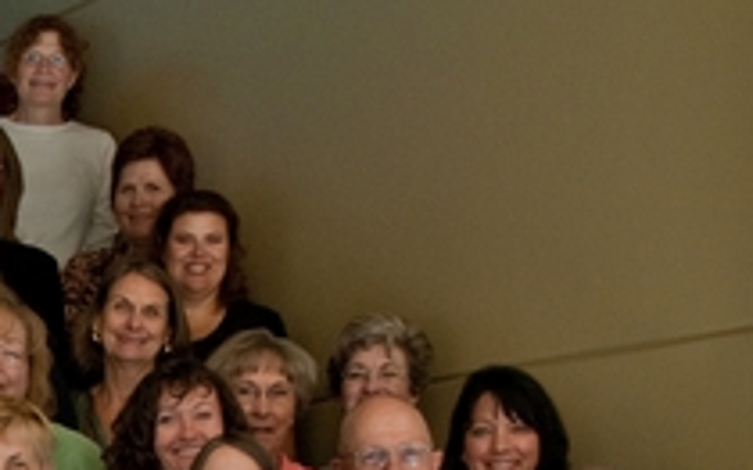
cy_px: 759
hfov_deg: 18.2
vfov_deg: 11.8
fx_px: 2154
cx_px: -280
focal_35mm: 105
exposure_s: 1/250
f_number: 3.5
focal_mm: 18
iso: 200
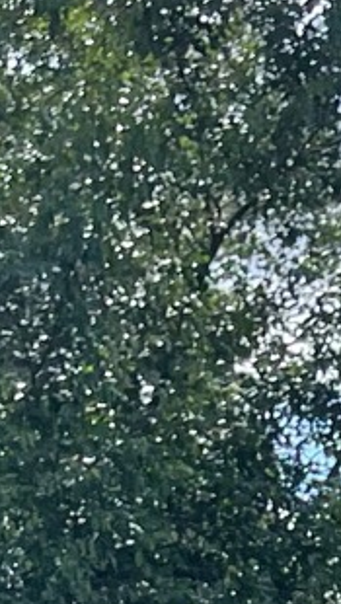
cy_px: 1753
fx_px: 2998
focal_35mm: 187
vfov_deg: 9.3
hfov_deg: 6.4
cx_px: 514
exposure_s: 1/1119
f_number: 1.6
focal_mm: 5.1
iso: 32
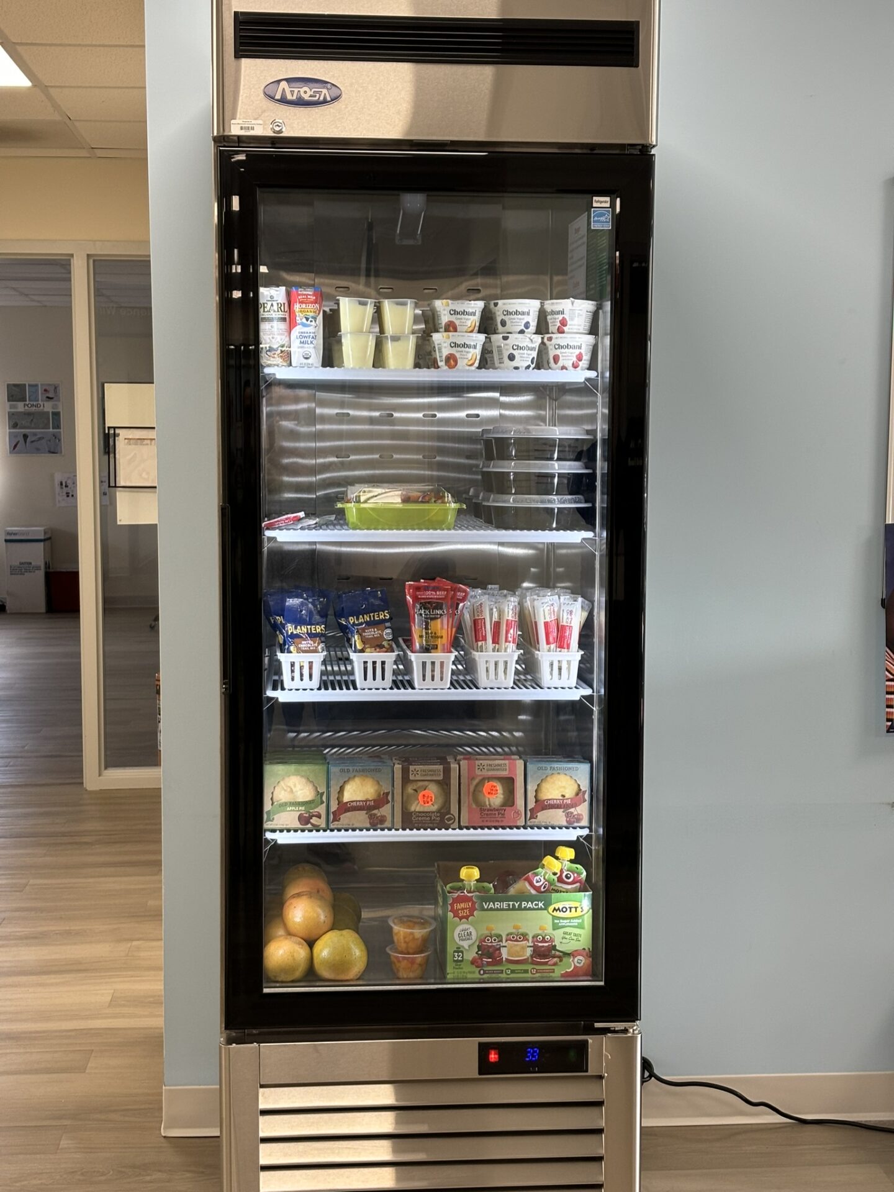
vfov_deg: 36.8
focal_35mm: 52
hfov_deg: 28.0
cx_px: 447
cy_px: 596
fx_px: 1791
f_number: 1.6
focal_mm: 5.96
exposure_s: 1/60
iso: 50
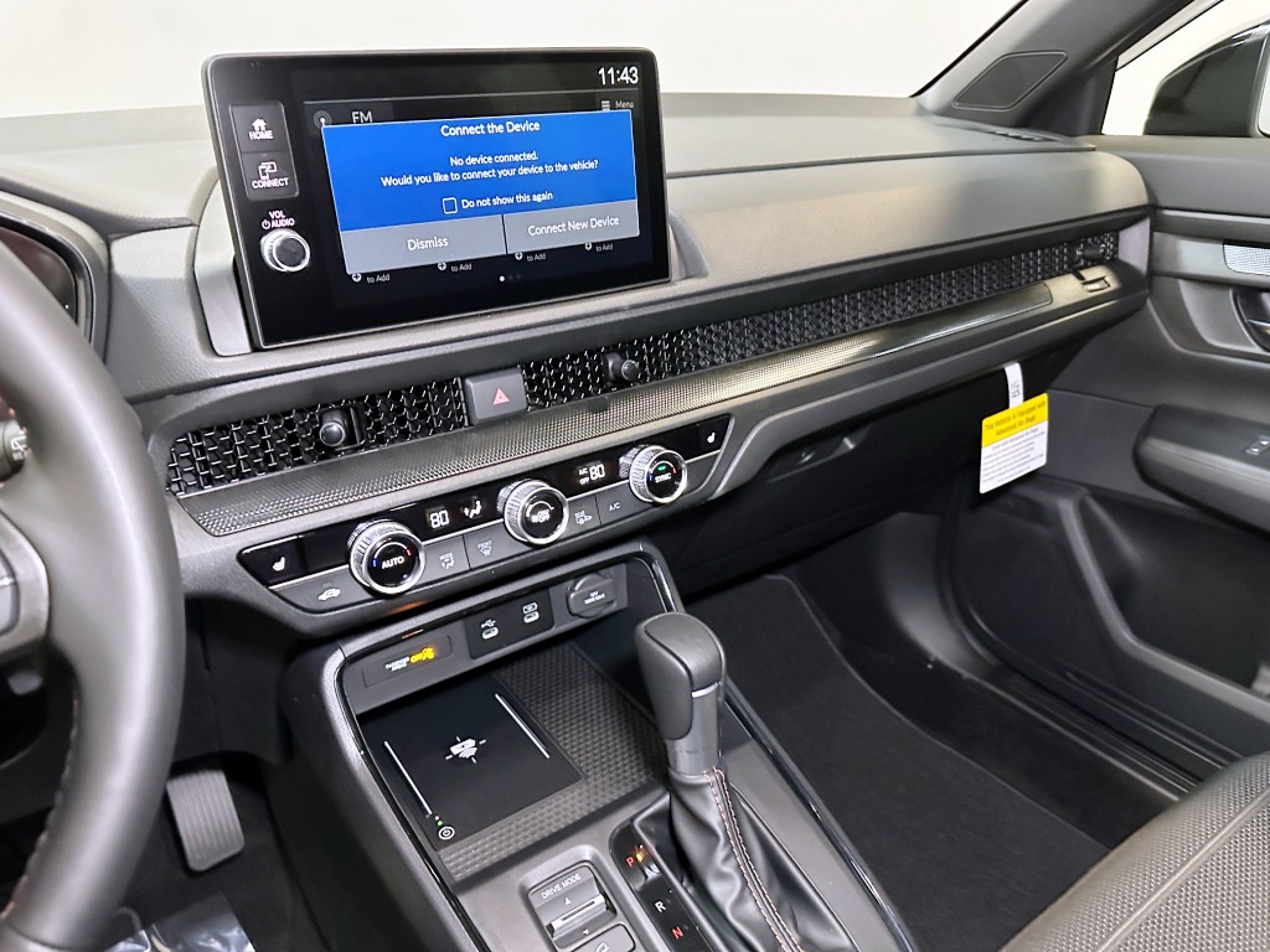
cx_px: 635
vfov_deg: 56.8
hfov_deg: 71.6
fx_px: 881
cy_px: 476
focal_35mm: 24
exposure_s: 1/40
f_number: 1.78
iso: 1000
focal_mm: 6.86
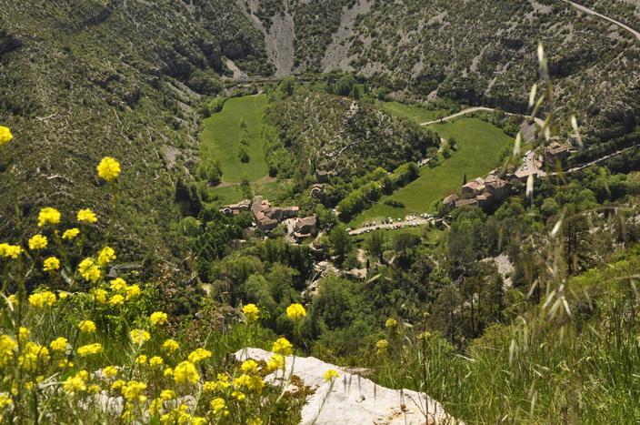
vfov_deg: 25.7
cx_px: 320
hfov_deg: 37.9
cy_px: 212
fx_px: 932
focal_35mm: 52
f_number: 13
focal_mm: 35
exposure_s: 1/640
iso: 800
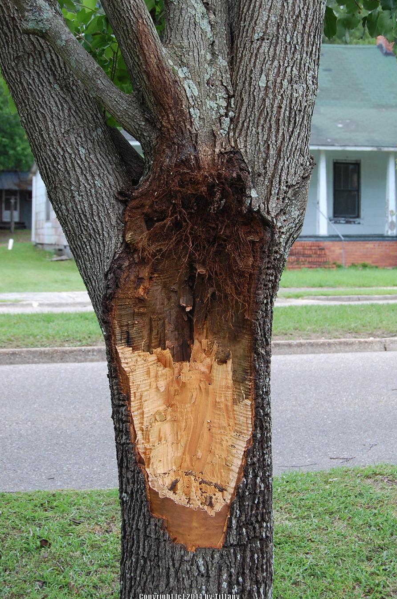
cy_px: 279
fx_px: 1062
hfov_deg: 21.2
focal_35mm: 64
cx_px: 201
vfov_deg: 31.5
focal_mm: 38
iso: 320
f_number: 5.6
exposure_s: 1/125
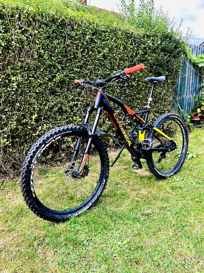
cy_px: 136
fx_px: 204
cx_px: 102
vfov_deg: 67.3
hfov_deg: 53.1
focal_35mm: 26
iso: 40
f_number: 1.5
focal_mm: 5.7
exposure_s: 1/205
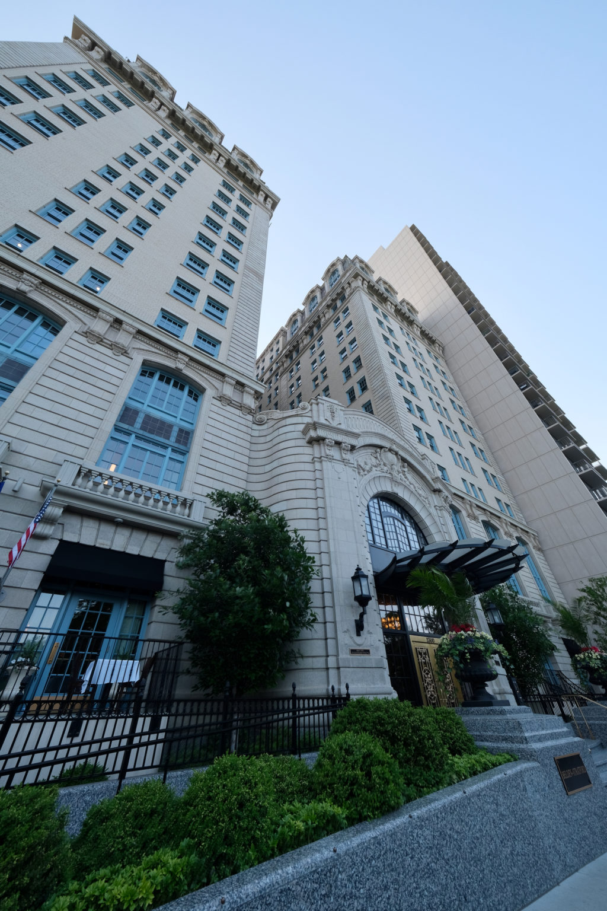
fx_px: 303
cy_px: 456
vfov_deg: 112.6
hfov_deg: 90.0
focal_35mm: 12
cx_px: 304
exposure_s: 1/220
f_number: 3.6
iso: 160
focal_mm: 8
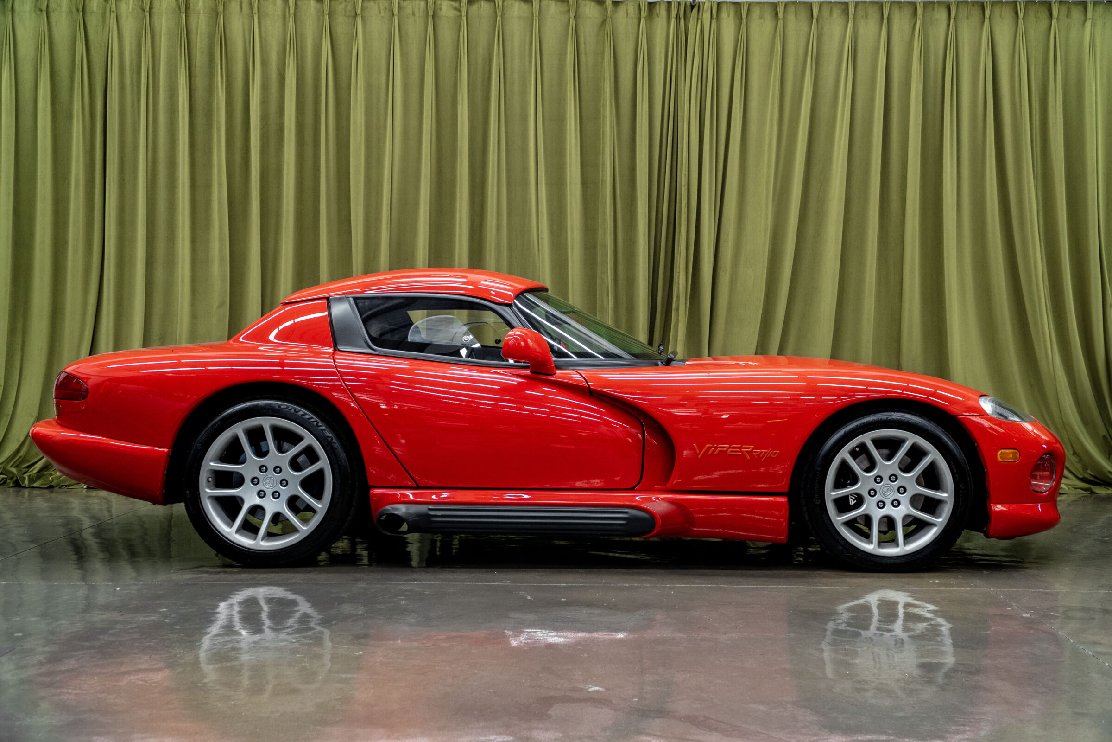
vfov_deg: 34.2
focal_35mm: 39
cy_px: 371
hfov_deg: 49.6
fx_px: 1205
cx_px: 556
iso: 1000
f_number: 4.5
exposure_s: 1/60
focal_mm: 26
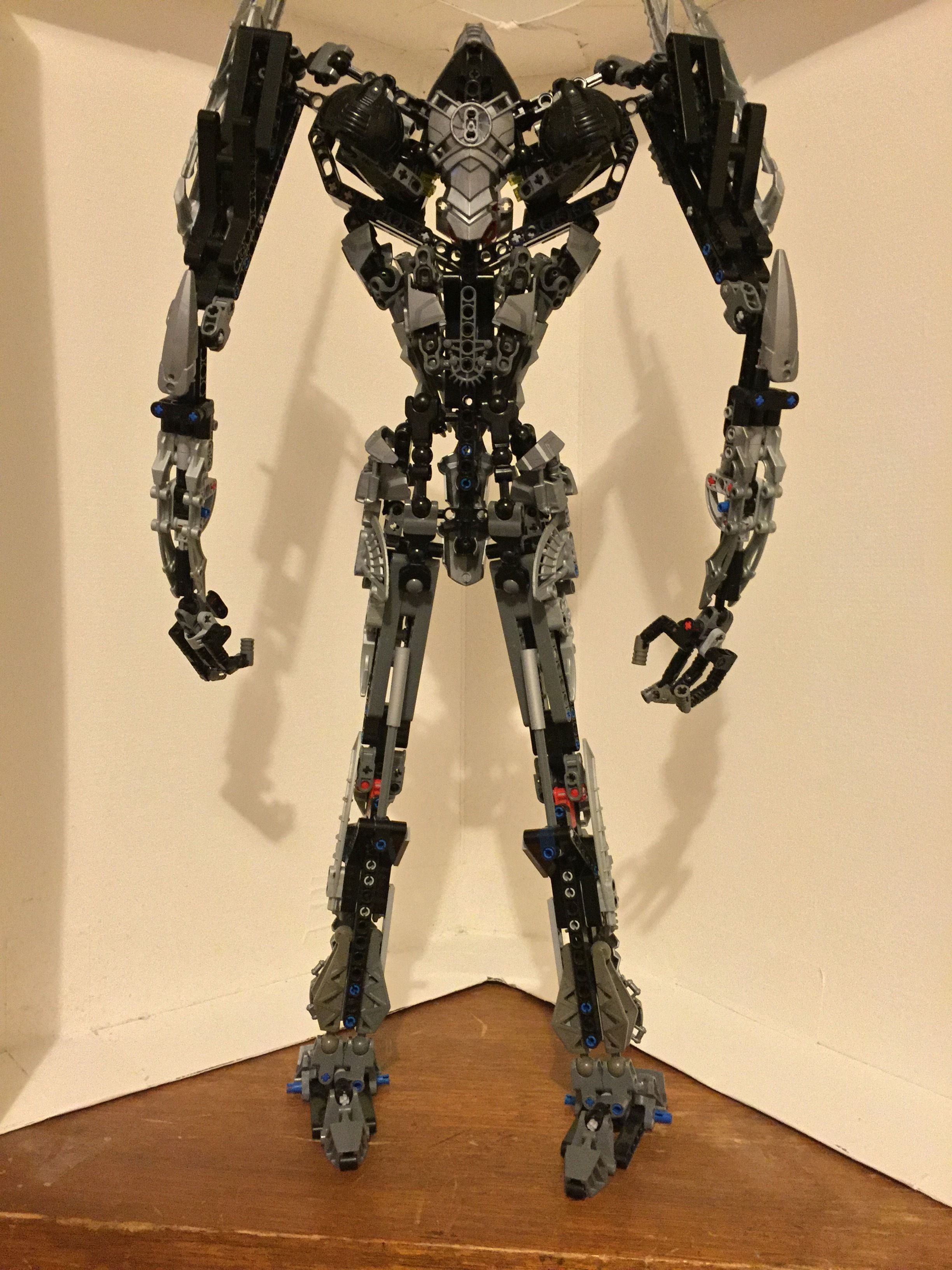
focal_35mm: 29
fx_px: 1063
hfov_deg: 48.2
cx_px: 476
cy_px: 635
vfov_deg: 61.7
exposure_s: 1/15
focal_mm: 4.15
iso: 400
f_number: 2.2
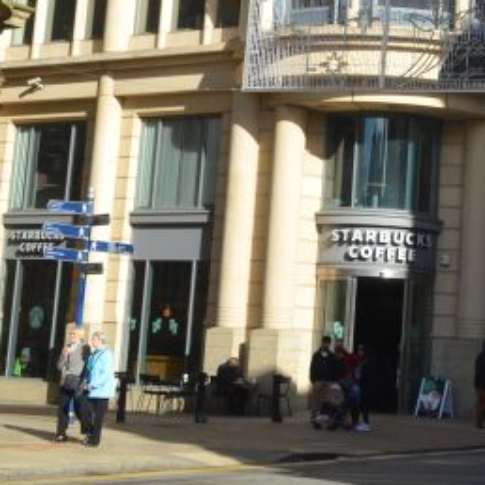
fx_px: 1664
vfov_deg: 15.8
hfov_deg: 16.3
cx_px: 455
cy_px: -128
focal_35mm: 105
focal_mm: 22
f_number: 8
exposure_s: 1/160
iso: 100
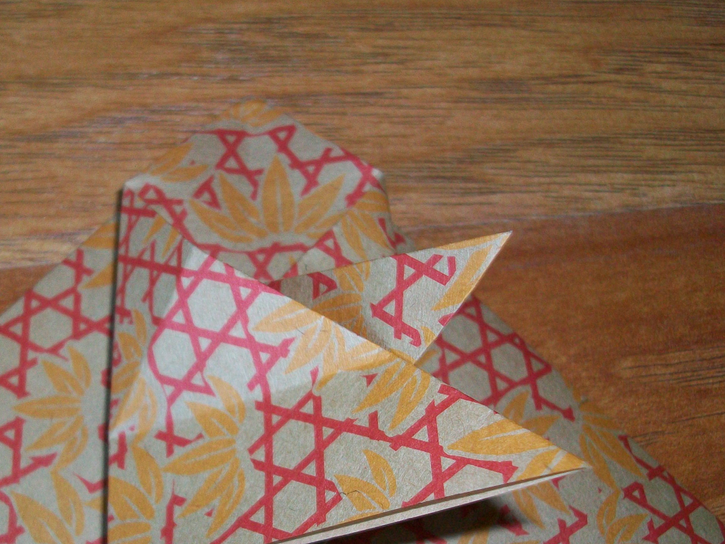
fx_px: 1068
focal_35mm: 51
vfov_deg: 28.5
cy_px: 304
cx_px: 239
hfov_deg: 37.1
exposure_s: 1/60
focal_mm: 5.7
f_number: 2.8
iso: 120
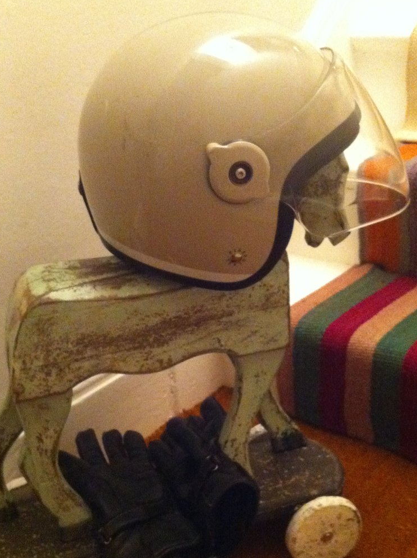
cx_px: 191
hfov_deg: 30.8
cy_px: 314
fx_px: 757
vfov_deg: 40.4
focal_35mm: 47
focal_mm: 3.85
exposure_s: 1/15
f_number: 2.8
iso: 1000
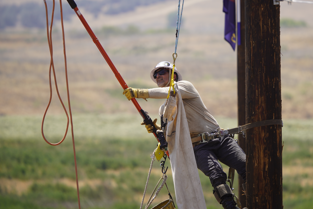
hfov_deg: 4.6
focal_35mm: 453
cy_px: 80
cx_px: 187
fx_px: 3938
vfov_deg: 3.0
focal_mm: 359
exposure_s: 1/400
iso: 125
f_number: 6.3
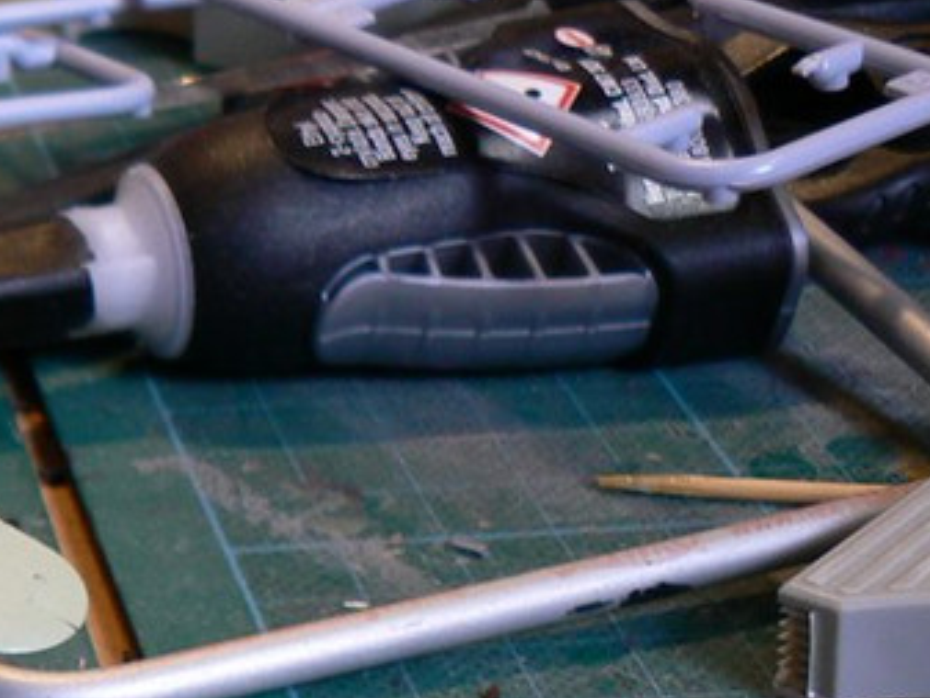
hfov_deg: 15.8
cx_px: -490
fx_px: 3064
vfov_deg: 12.6
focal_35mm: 114
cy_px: 930
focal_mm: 6
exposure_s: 1/40
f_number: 2.8
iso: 80
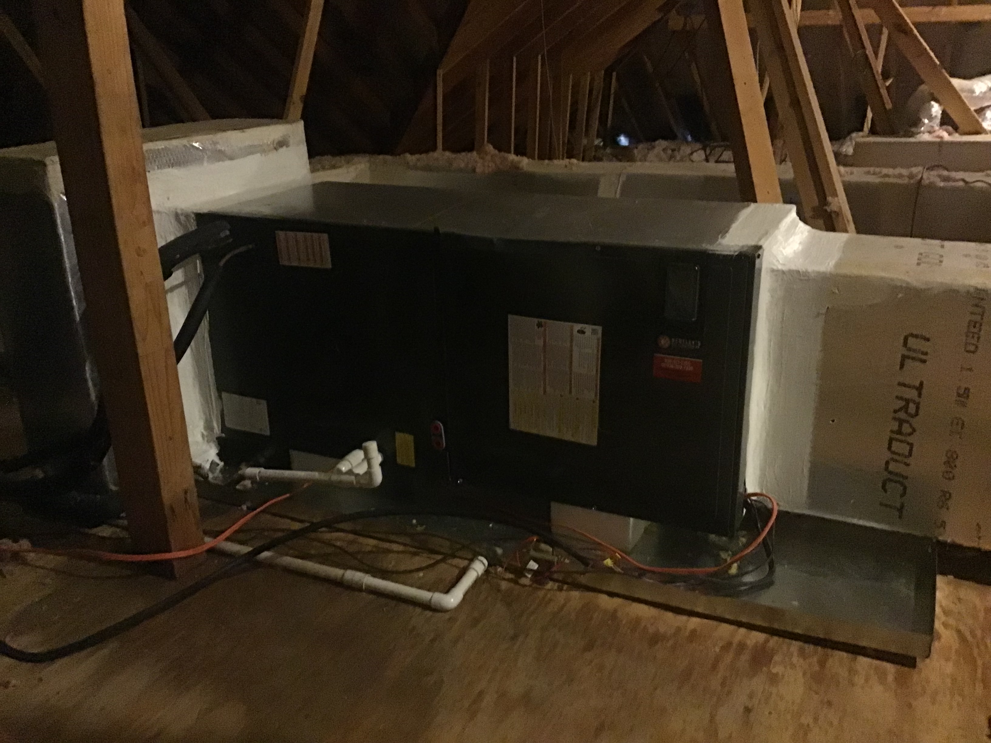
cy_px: 372
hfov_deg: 58.4
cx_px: 496
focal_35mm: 31
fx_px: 887
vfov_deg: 45.4
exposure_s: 1/15
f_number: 2.4
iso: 800
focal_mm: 3.3
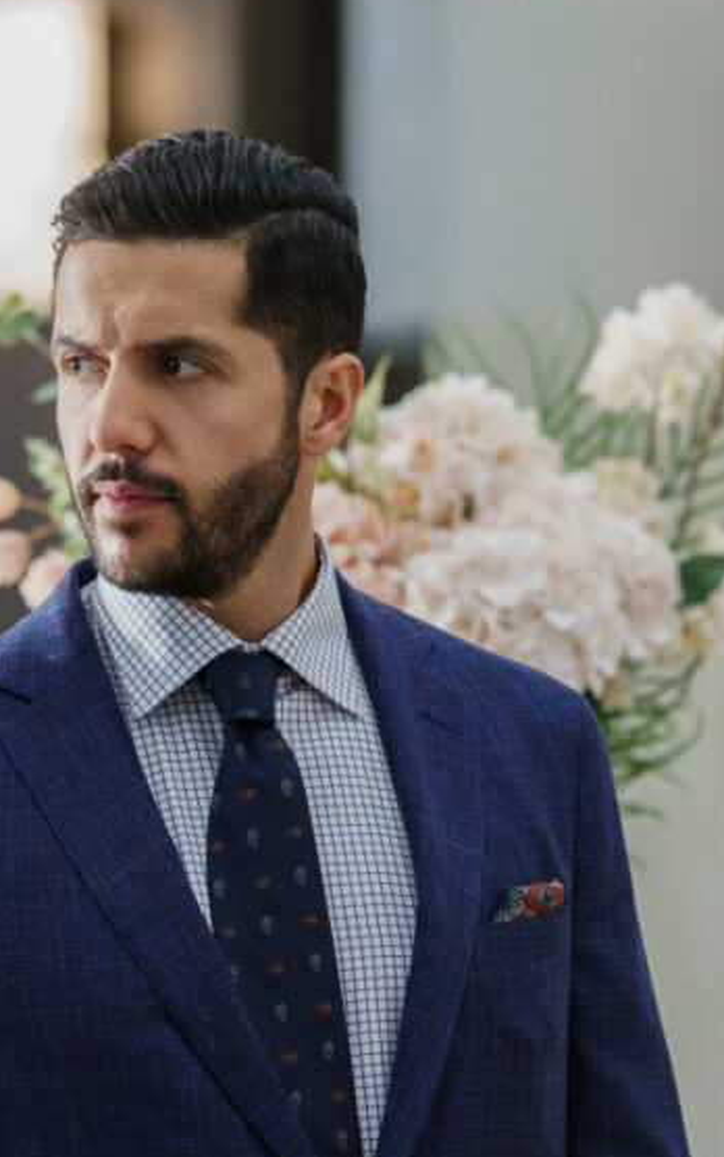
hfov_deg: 3.5
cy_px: 684
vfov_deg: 5.5
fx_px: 11982
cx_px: -69
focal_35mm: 380
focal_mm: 135
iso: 3200
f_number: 2.2
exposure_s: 1/125
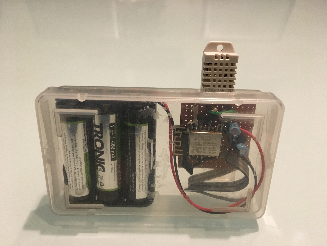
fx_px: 274
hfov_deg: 61.7
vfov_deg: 48.2
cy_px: 123
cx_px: 164
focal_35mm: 29
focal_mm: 4.15
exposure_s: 1/17
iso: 250
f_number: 2.2
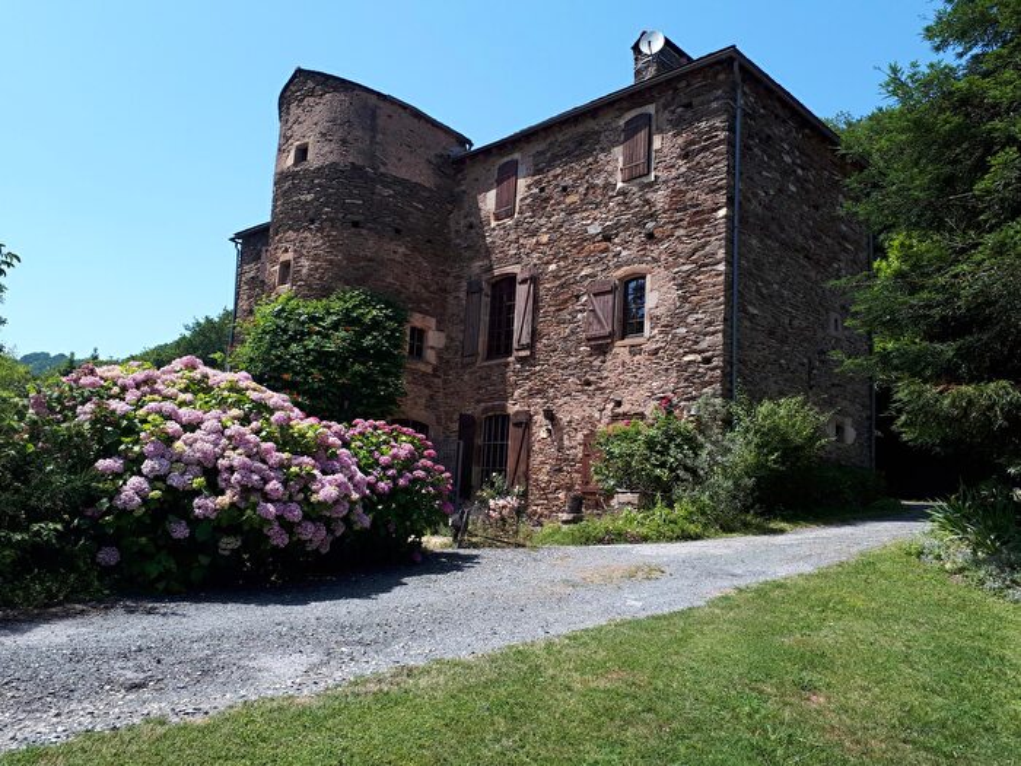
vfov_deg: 51.4
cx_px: 510
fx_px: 796
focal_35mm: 27
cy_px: 383
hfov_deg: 65.3
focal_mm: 3.6
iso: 40
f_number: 1.9
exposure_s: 1/951
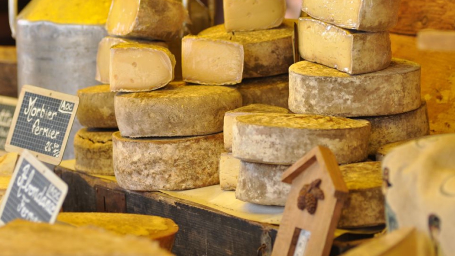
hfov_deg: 11.5
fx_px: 2257
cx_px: 253
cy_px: 96
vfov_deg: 6.5
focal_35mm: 187
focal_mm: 90
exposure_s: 1/320
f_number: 4
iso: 200
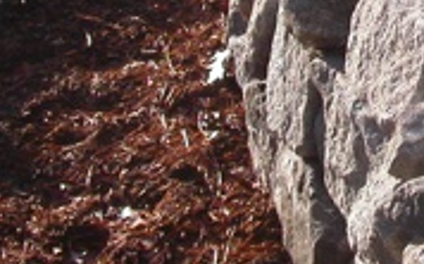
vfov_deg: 8.6
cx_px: 598
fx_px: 1674
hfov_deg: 13.7
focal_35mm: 145
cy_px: -245
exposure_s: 1/180
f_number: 6.7
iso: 100
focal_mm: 7.8
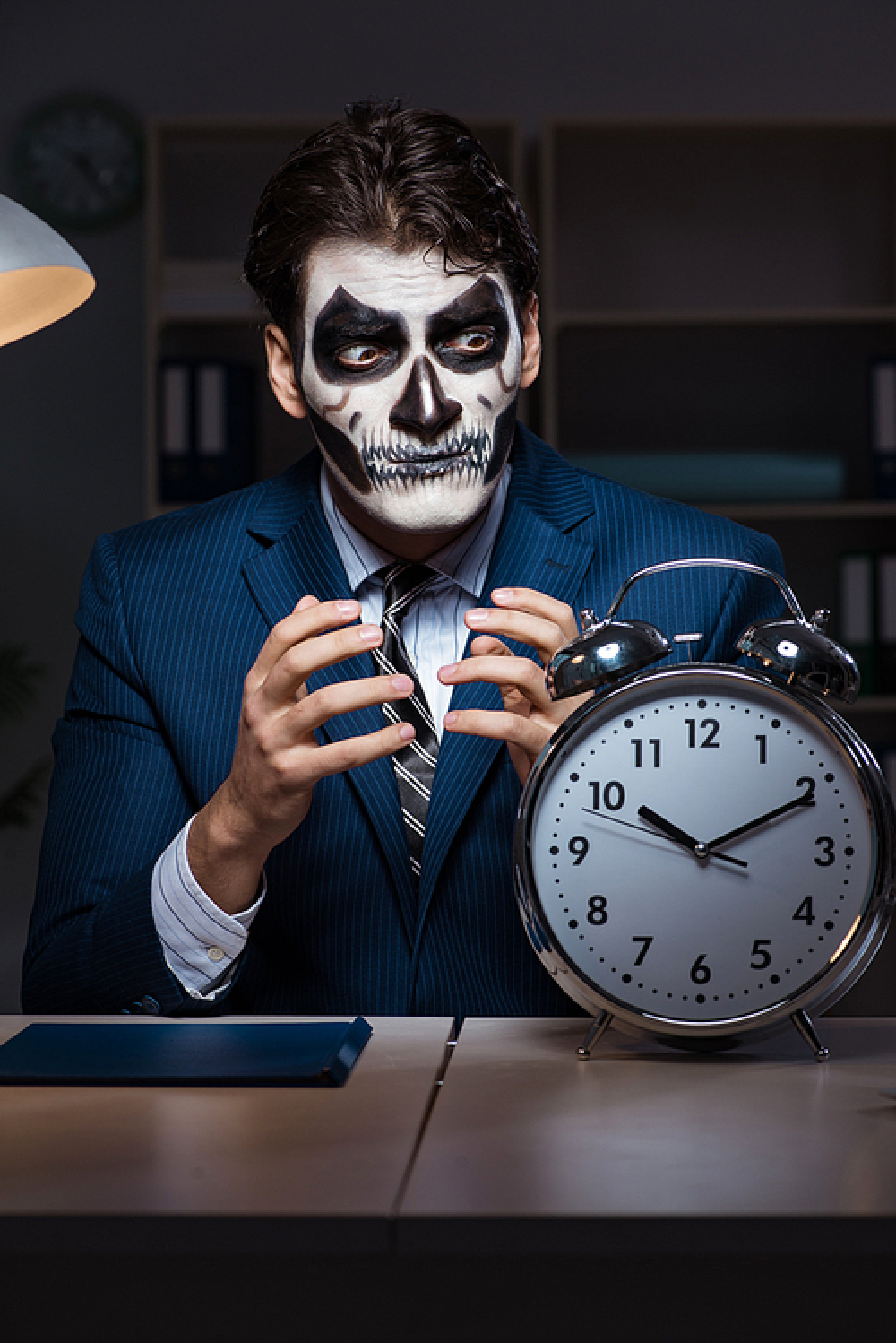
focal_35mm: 105
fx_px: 3916
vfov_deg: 19.4
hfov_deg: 13.1
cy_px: 672
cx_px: 448
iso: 125
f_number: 9
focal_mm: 105
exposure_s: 1/100
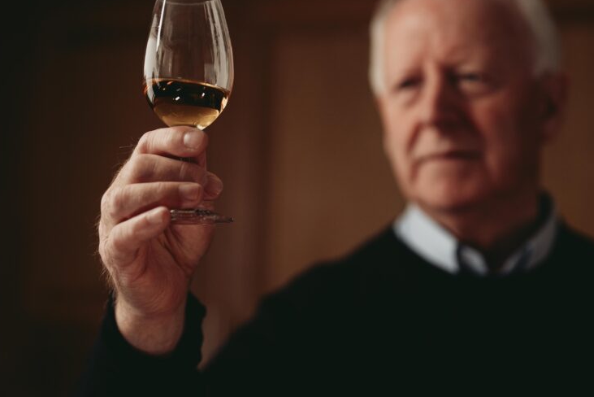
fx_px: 1155
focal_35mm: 70
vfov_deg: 19.4
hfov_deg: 28.7
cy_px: 142
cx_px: 223
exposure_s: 1/640
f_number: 2
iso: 400
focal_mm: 50
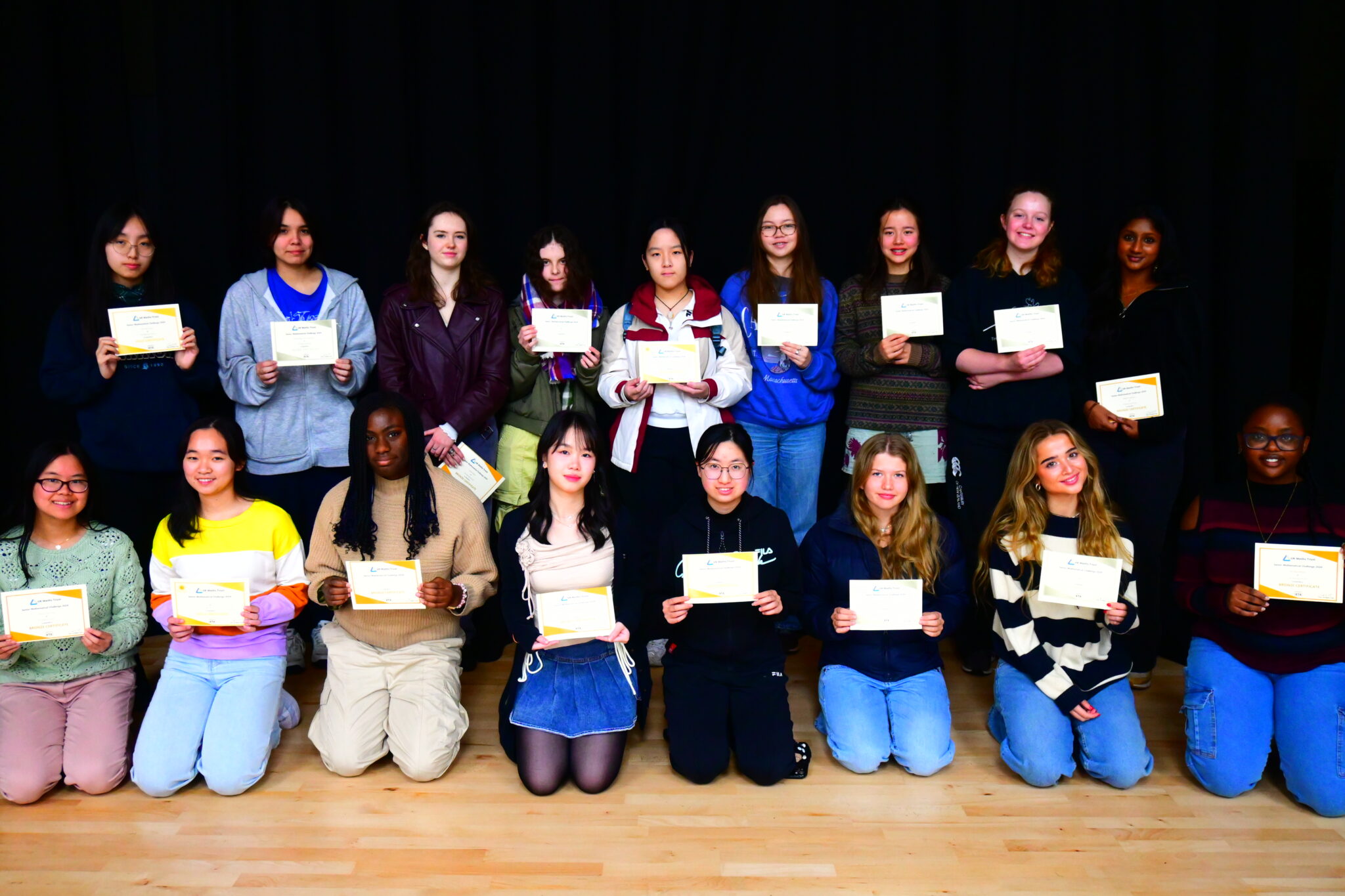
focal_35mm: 32
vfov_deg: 40.8
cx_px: 672
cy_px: 448
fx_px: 1205
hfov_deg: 58.3
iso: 3200
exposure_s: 1/80
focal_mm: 21.5
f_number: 4
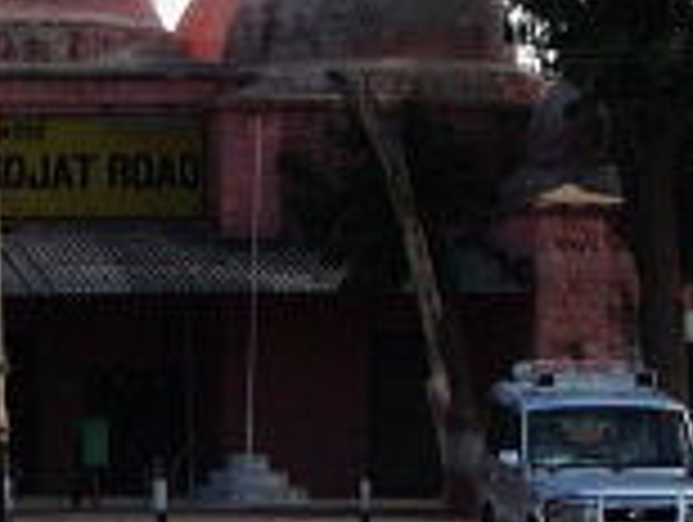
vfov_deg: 6.5
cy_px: 378
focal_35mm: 230
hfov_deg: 8.5
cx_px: -45
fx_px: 4612
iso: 50
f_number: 2.9
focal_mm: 7.5
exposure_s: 1/380
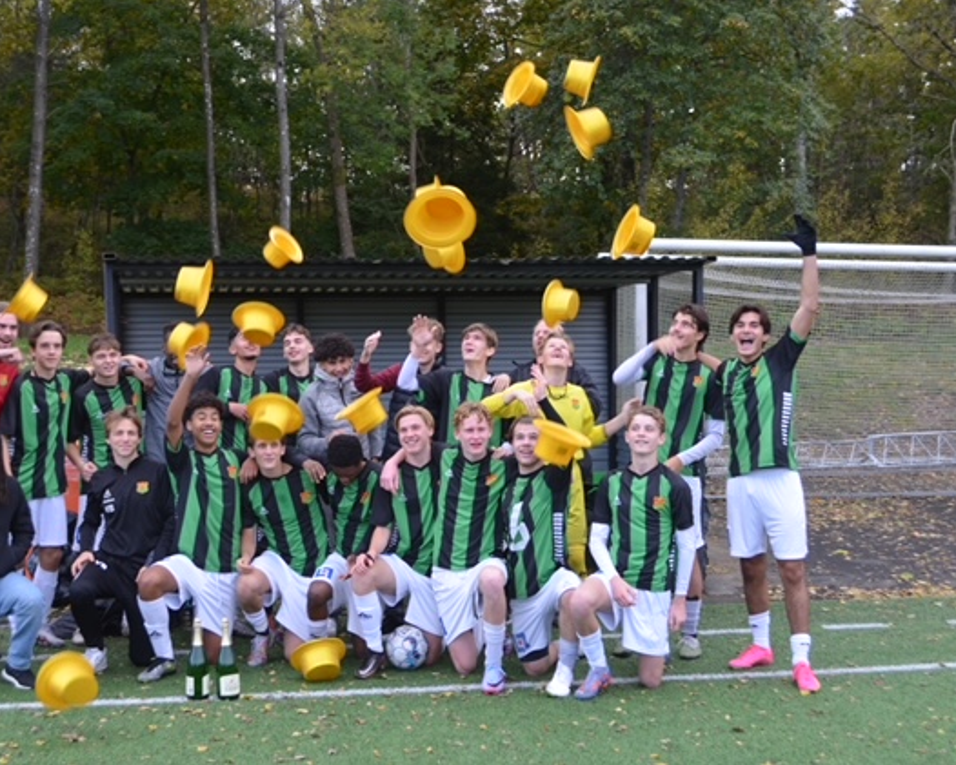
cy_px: 383
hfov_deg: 37.5
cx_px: 403
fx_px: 1403
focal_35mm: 50
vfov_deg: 30.5
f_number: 5.6
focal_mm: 29
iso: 200
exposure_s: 1/125
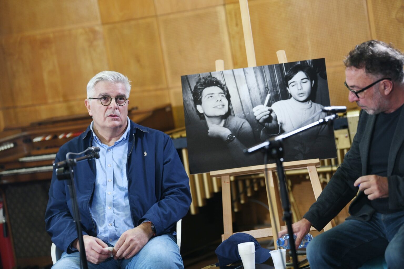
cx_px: 202
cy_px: 134
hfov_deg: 17.1
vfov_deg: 11.4
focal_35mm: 120
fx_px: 1347
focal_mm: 120
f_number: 2.8
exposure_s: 1/160
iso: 1000
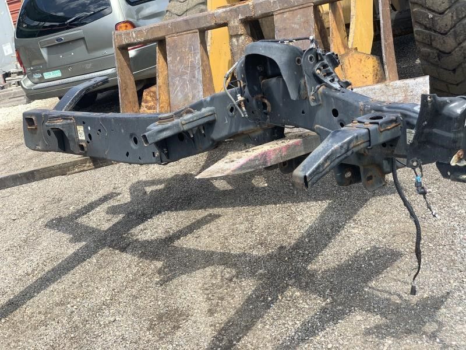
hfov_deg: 36.8
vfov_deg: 28.0
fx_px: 700
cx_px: 233
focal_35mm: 52
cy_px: 175
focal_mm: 6
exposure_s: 1/178
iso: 16
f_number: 2.4
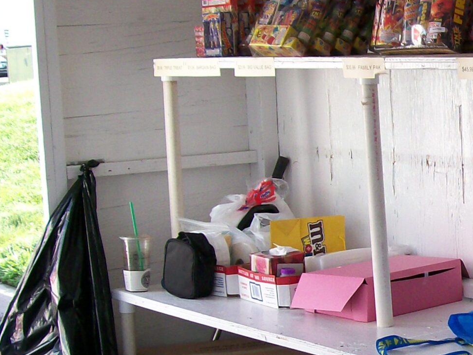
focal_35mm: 95
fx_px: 1298
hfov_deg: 19.5
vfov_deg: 15.5
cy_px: 276
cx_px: 557
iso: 80
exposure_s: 1/145
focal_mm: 6
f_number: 2.7
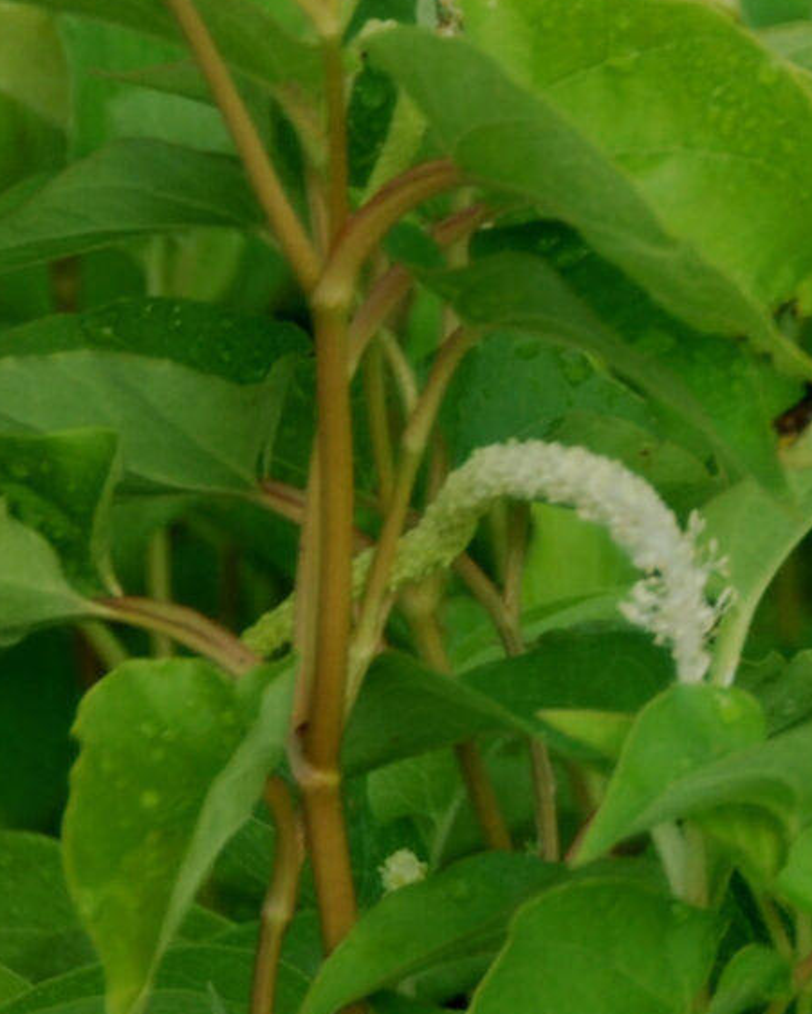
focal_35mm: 398
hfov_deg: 3.8
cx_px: 2016
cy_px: 249
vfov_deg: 4.9
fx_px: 11949
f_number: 5.3
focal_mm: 62
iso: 200
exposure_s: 1/160
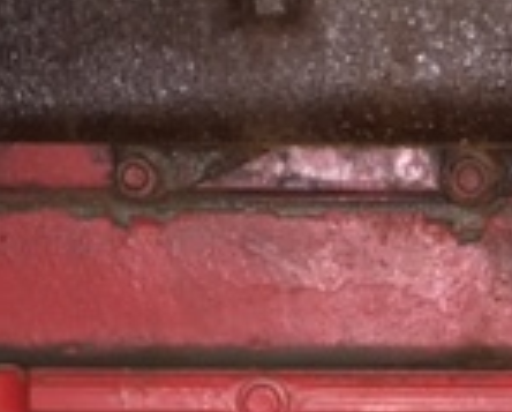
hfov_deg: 15.7
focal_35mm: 122
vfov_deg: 11.7
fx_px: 1852
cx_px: 370
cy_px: 751
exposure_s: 1/16
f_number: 2.2
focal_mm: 4.15
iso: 125
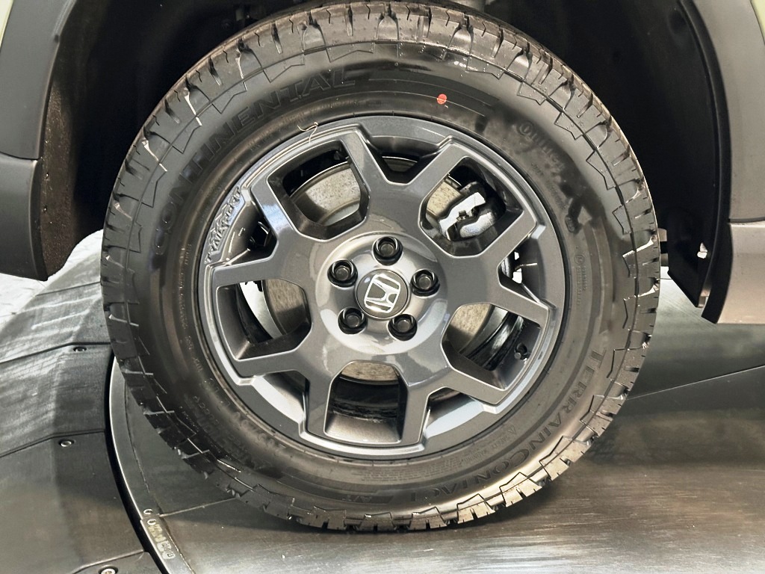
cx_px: 382
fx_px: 1061
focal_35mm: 48
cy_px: 287
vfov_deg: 30.3
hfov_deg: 39.7
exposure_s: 1/20
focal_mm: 6.86
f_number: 1.78
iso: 640
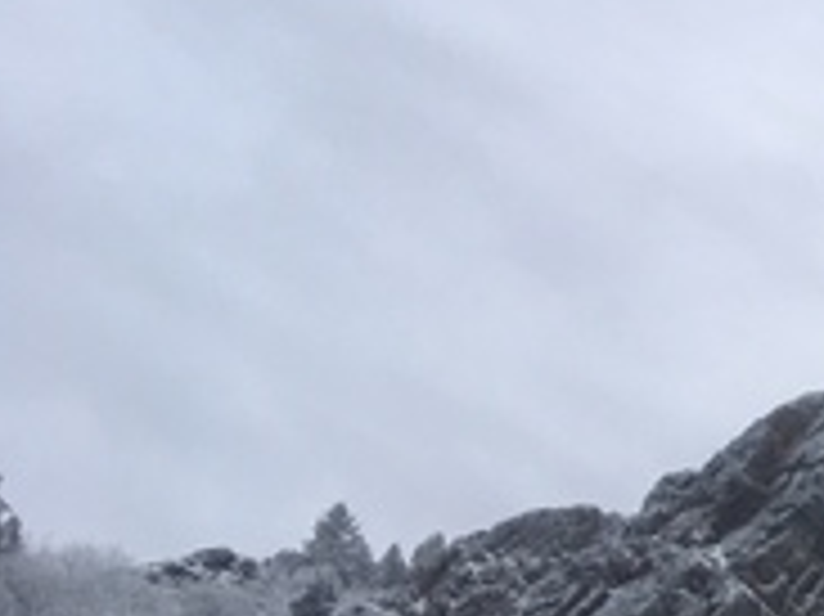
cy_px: 1228
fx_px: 3021
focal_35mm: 127
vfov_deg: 10.7
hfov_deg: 13.0
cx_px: 1756
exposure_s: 1/201
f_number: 2.2
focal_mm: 4.15
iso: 25
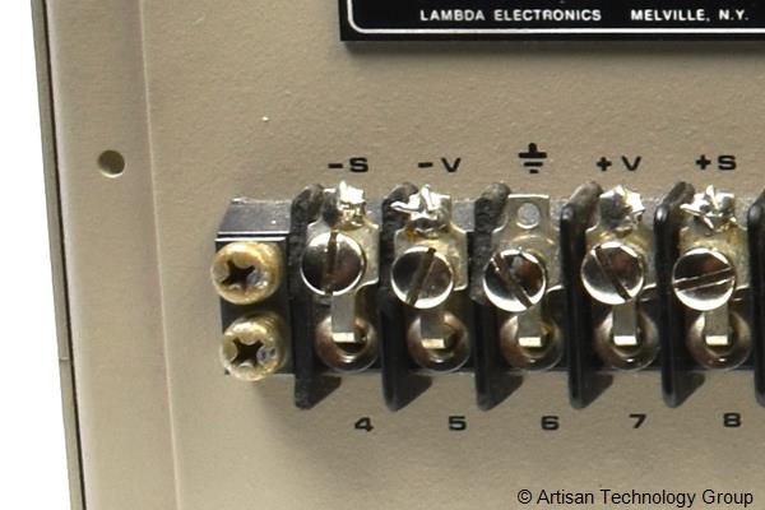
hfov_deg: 53.1
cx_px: 382
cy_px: 255
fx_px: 765
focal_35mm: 36
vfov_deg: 36.9
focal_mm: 24
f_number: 13
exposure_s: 1/200
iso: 200
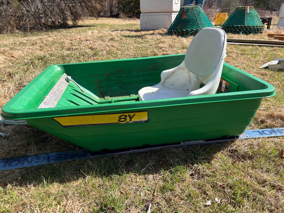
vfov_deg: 53.1
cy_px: 106
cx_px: 142
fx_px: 213
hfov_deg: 67.3
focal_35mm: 26
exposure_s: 1/1972
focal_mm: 5.7
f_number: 1.5
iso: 50
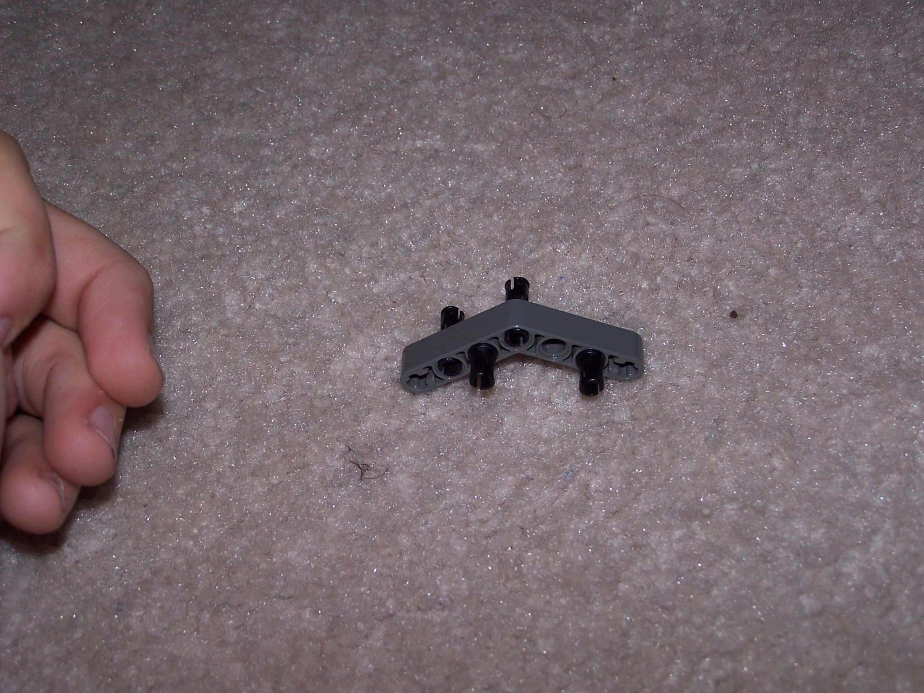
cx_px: 462
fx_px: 1708
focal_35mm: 64
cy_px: 346
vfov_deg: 22.9
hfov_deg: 30.3
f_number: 3.2
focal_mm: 10.7
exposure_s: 1/60
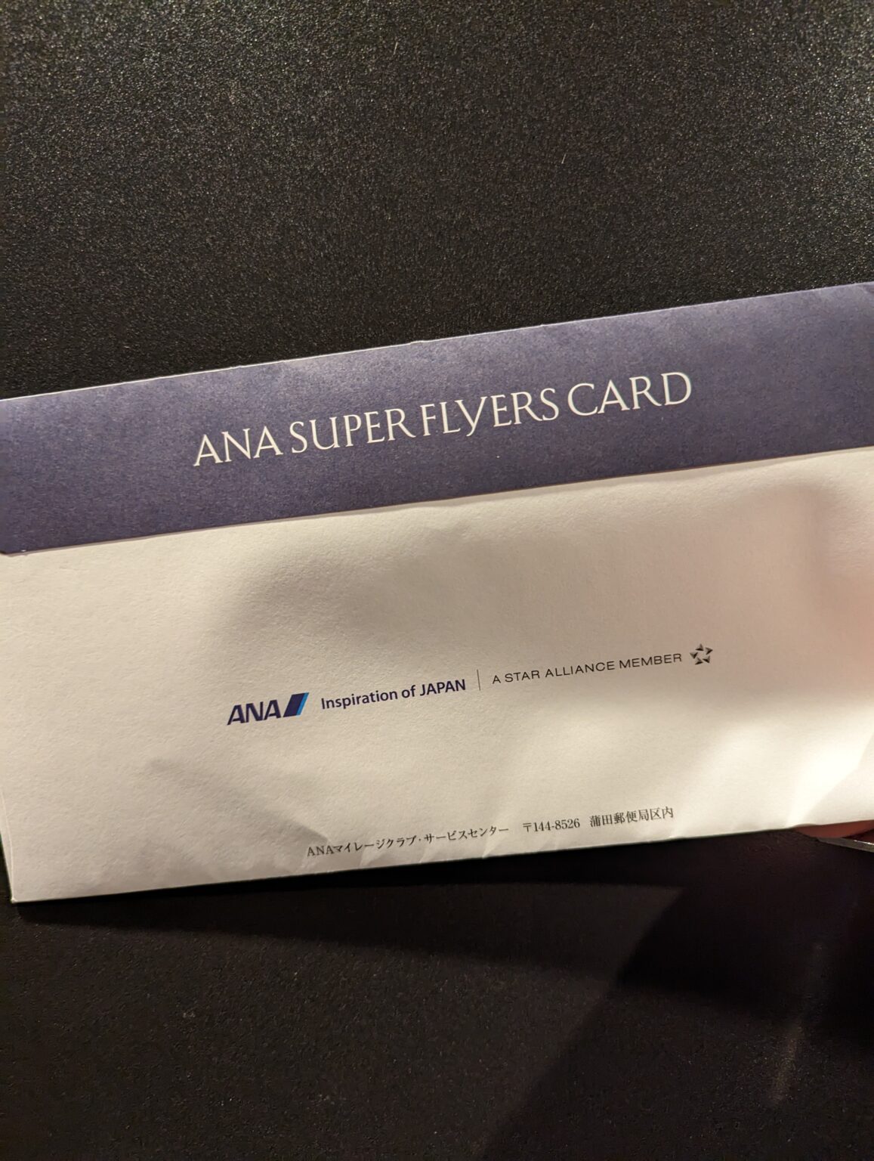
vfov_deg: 71.5
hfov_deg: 56.9
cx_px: 437
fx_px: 806
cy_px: 580
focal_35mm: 24
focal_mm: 6.81
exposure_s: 1/45.3
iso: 1042
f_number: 1.85
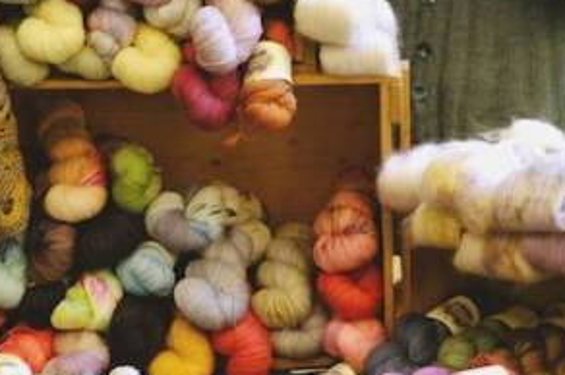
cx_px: 524
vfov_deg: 11.5
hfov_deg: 17.1
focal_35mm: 118
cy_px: 312
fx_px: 1850
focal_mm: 35
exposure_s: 1/60
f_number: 2
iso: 640
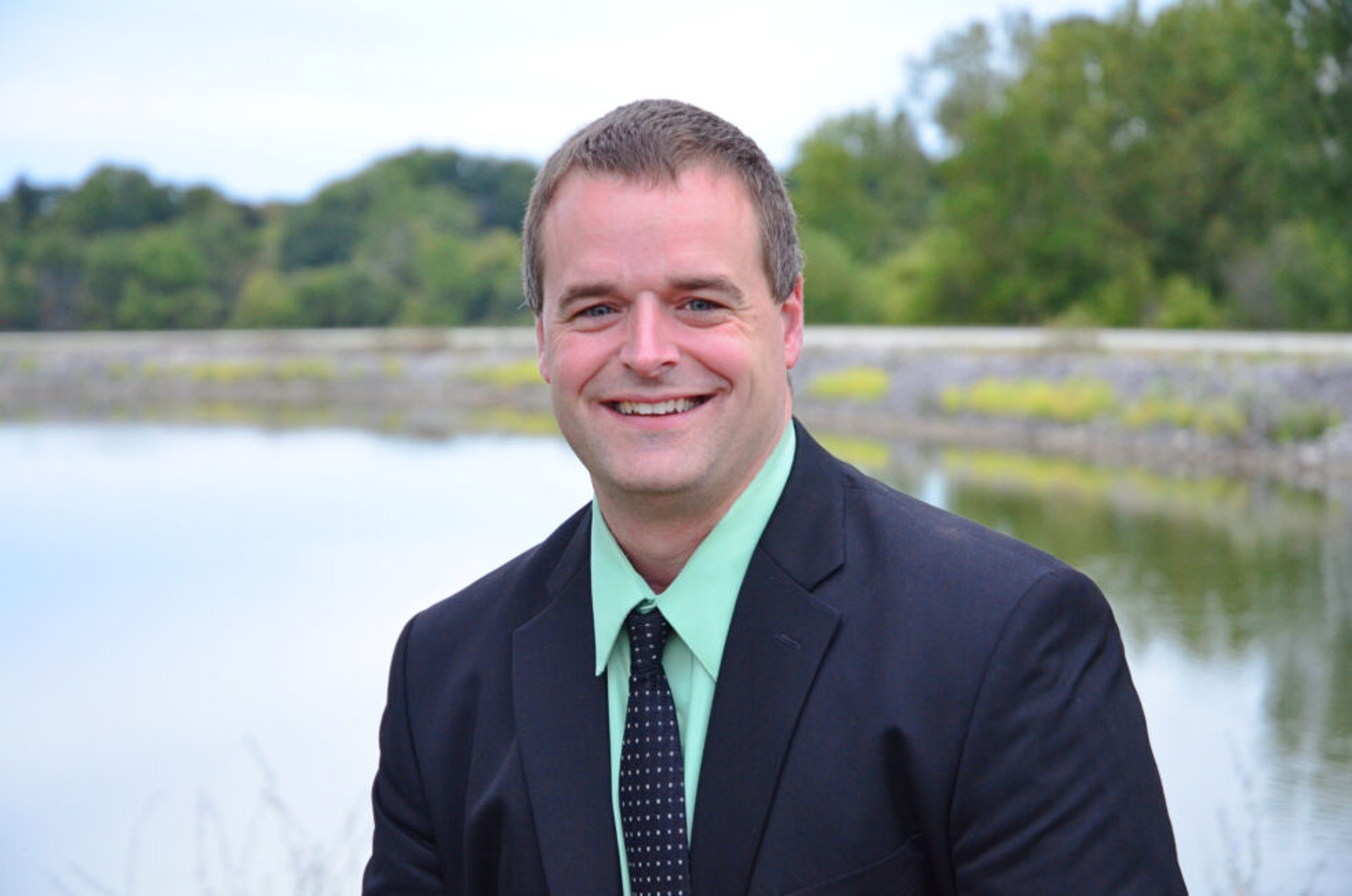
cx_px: 676
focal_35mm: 105
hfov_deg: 19.5
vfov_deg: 13.0
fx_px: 3936
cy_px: 448
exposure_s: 1/250
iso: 1250
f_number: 4.5
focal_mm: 70
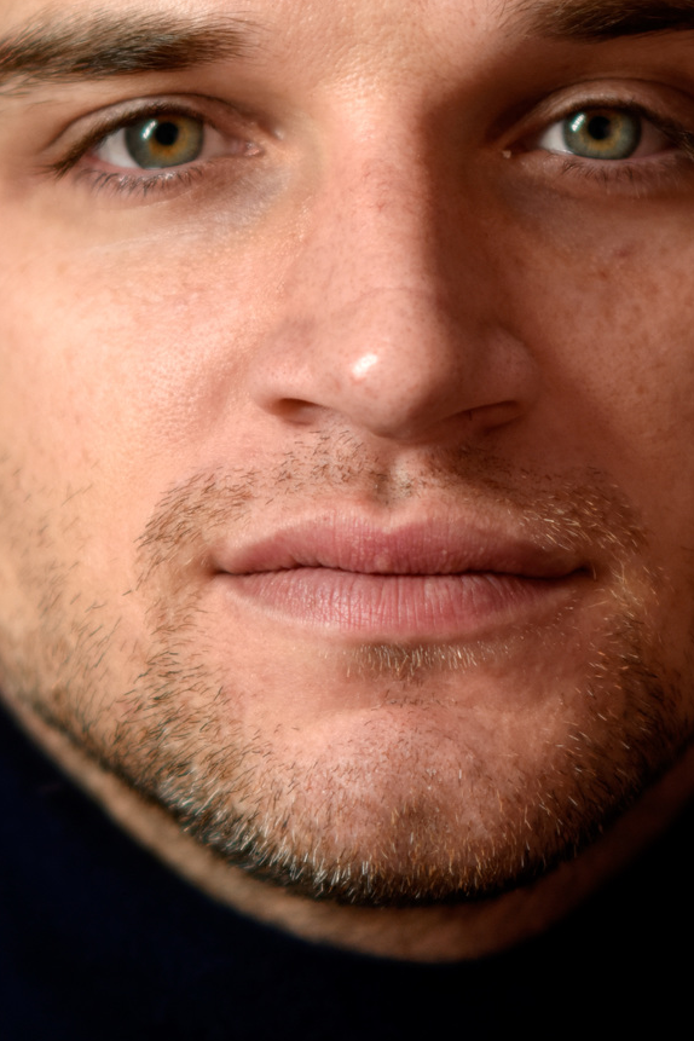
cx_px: 346
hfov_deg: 4.3
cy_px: 459
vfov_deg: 6.4
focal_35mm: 321
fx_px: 9282
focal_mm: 135
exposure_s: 1/250
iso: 640
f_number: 2.8
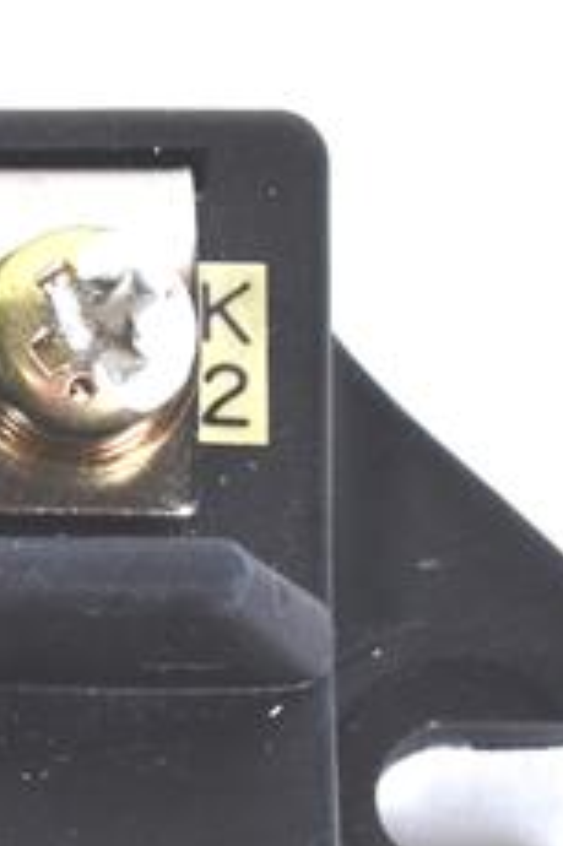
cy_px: 706
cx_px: -173
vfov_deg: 9.5
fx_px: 5058
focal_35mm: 215
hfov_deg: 6.3
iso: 200
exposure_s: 1/200
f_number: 16
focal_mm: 55
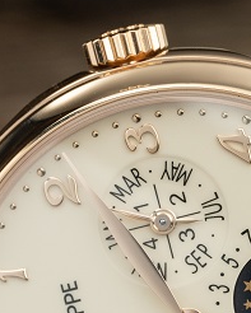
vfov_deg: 4.0
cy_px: 225
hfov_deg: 3.2
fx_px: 4464
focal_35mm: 481
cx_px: 200
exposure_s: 1/40
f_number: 8
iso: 320
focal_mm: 105
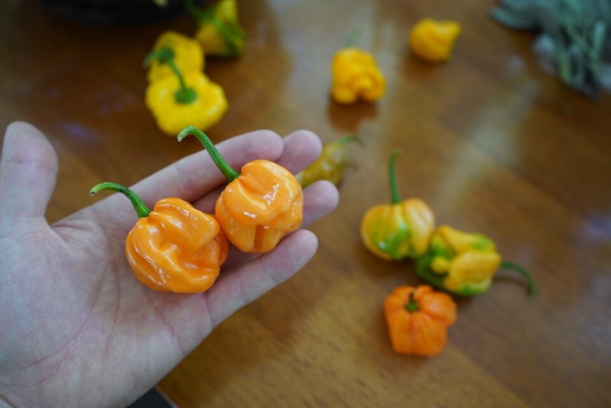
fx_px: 475
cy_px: 204
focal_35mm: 28
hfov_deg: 65.5
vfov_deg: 46.4
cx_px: 306
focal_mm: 28
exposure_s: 1/160
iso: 1600
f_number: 3.5
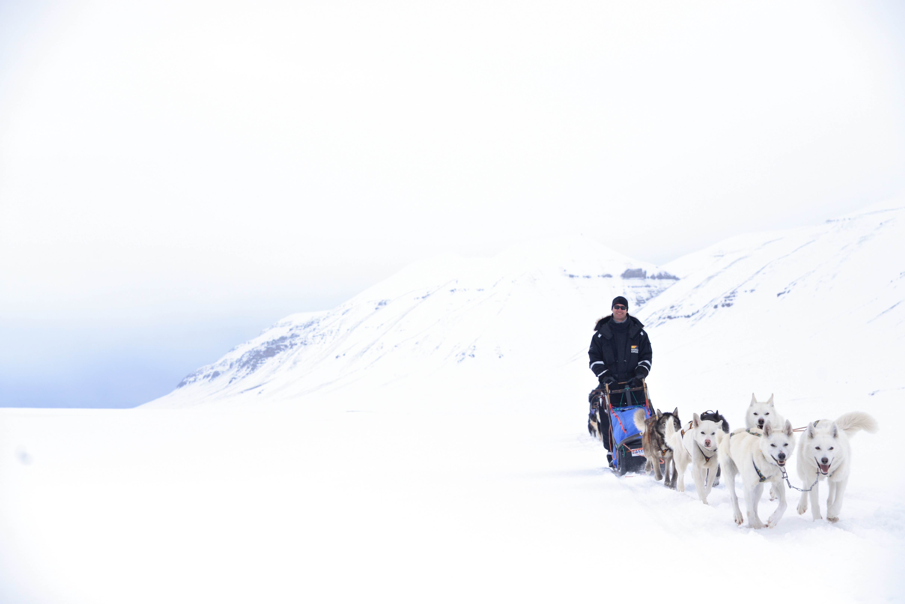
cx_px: 452
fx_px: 1760
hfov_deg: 28.8
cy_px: 302
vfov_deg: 19.5
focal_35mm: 70
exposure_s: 1/4000
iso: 800
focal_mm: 70
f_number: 6.3
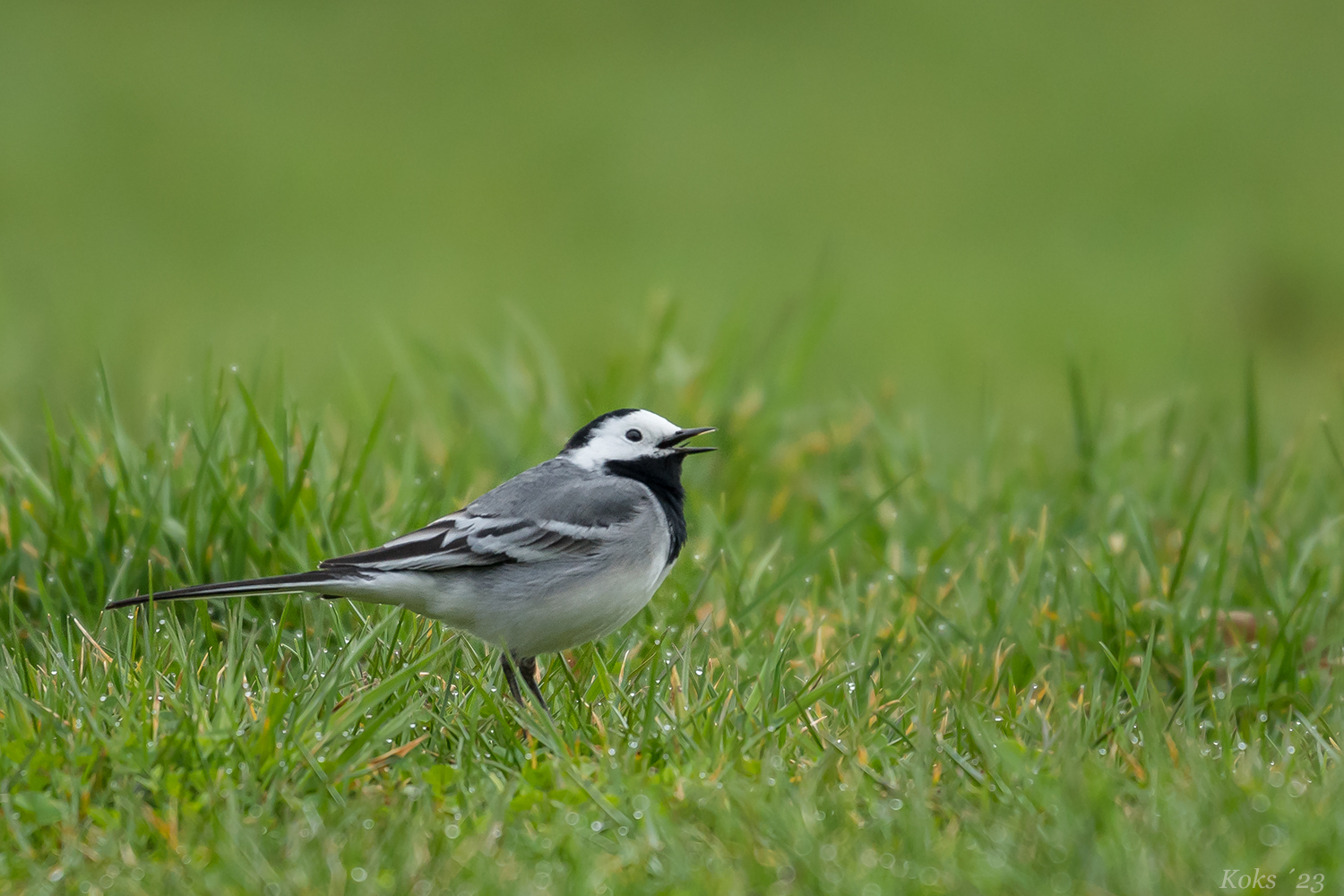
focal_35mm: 600
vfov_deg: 2.3
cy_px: 448
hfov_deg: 3.4
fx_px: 22398
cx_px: 672
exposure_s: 1/800
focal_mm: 600
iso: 1250
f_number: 6.3
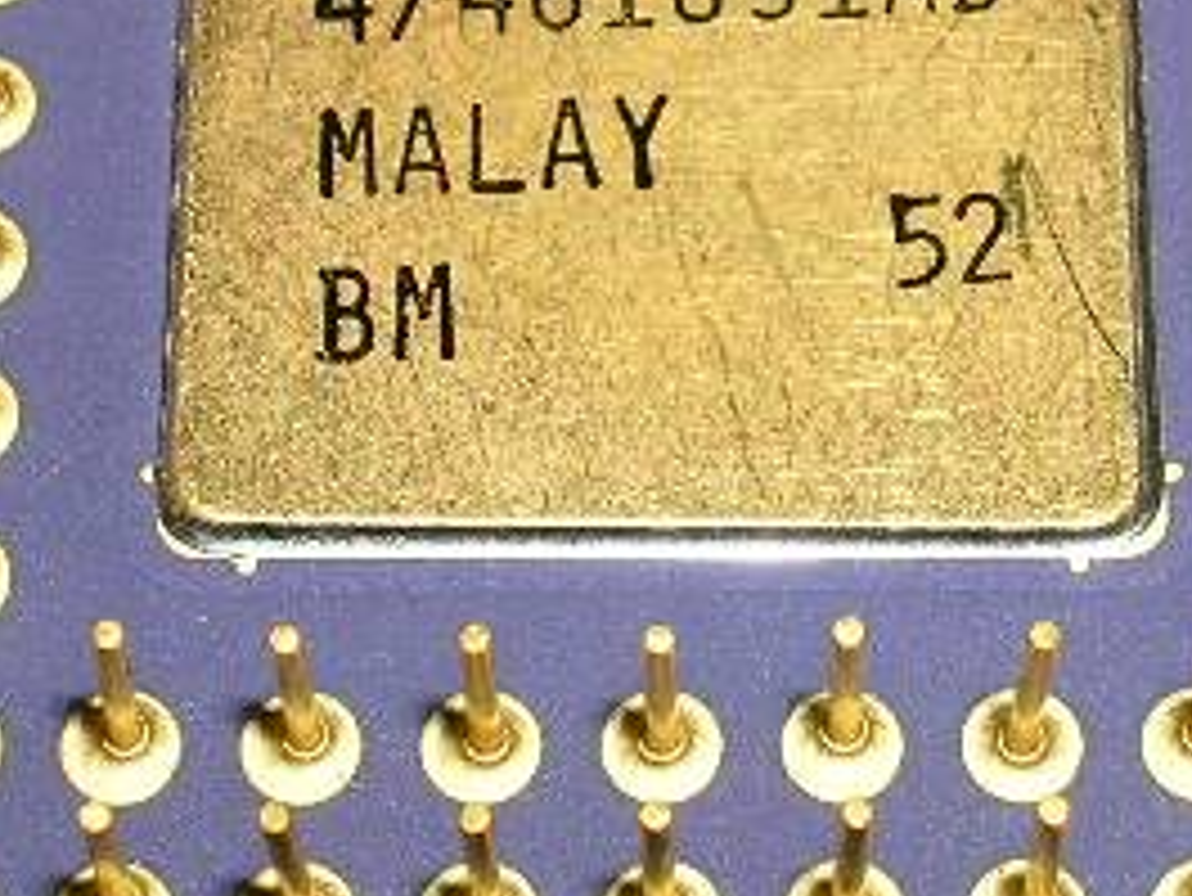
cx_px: 711
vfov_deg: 9.8
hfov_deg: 13.1
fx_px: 5202
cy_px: 171
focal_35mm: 151
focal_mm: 8.4
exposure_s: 1/60.1
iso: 50
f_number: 5.6
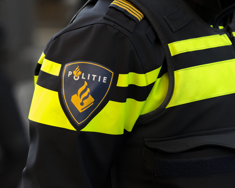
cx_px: 138
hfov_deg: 5.7
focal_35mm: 339
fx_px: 2358
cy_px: 94
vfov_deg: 4.6
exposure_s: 1/320
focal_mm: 200
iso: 2000
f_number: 5
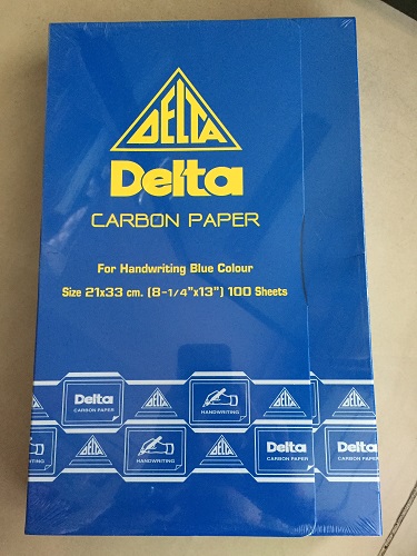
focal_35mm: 29
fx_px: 466
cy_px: 278
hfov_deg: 48.2
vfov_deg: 61.7
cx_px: 208
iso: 250
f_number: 2.2
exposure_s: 1/17
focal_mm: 4.15
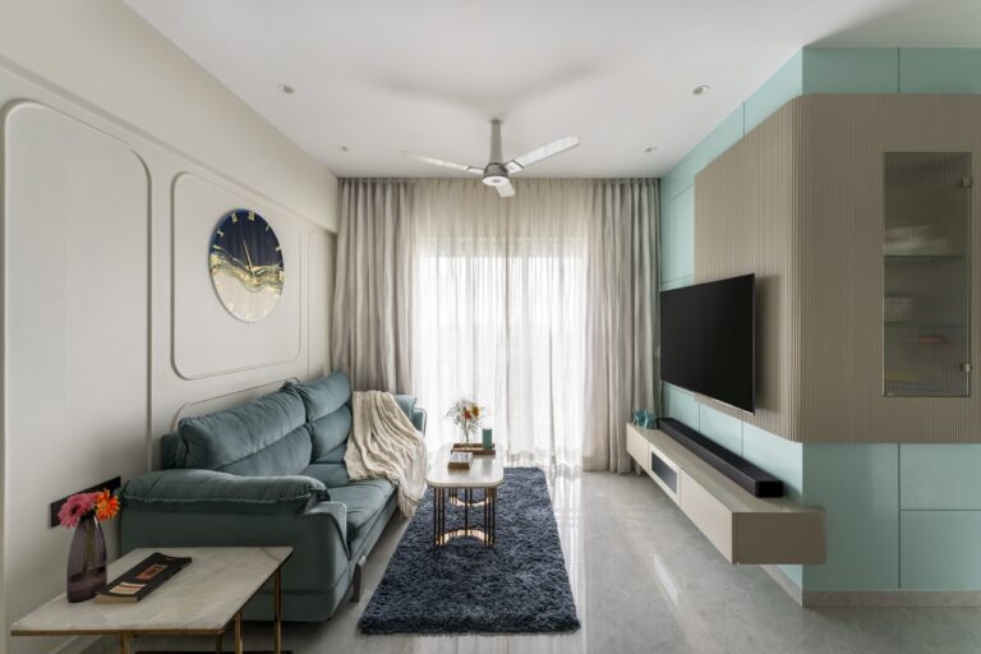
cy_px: 327
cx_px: 490
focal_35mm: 14
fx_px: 381
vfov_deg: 81.2
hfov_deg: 104.3
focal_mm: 14
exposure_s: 1/40
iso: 250
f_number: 9
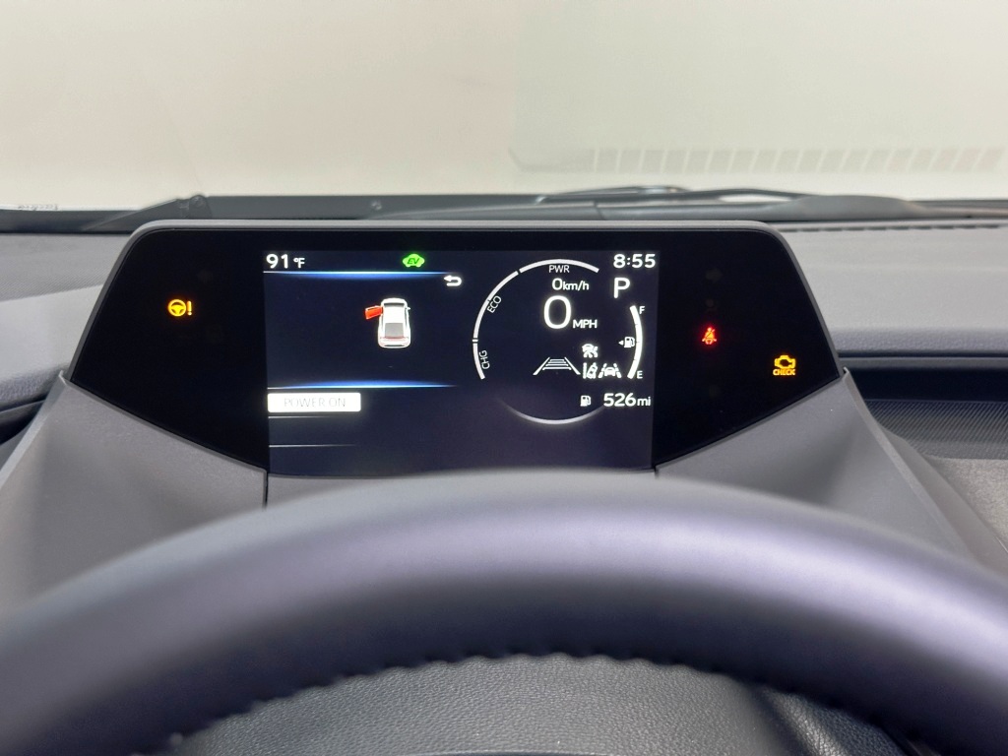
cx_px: 504
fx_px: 1398
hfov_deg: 39.7
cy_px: 378
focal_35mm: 48
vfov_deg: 30.3
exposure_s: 1/40
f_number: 1.78
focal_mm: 6.86
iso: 320
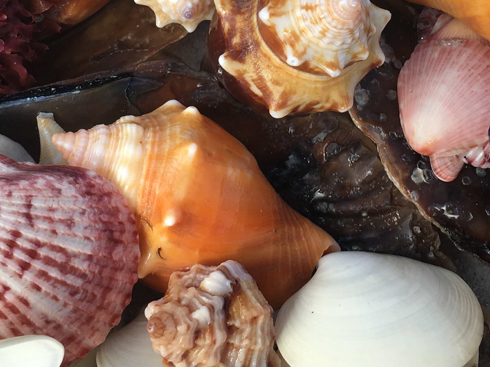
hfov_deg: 29.0
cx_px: 266
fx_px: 948
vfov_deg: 21.4
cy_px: 32
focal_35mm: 67
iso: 25
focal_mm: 4.15
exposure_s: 1/635
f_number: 2.2
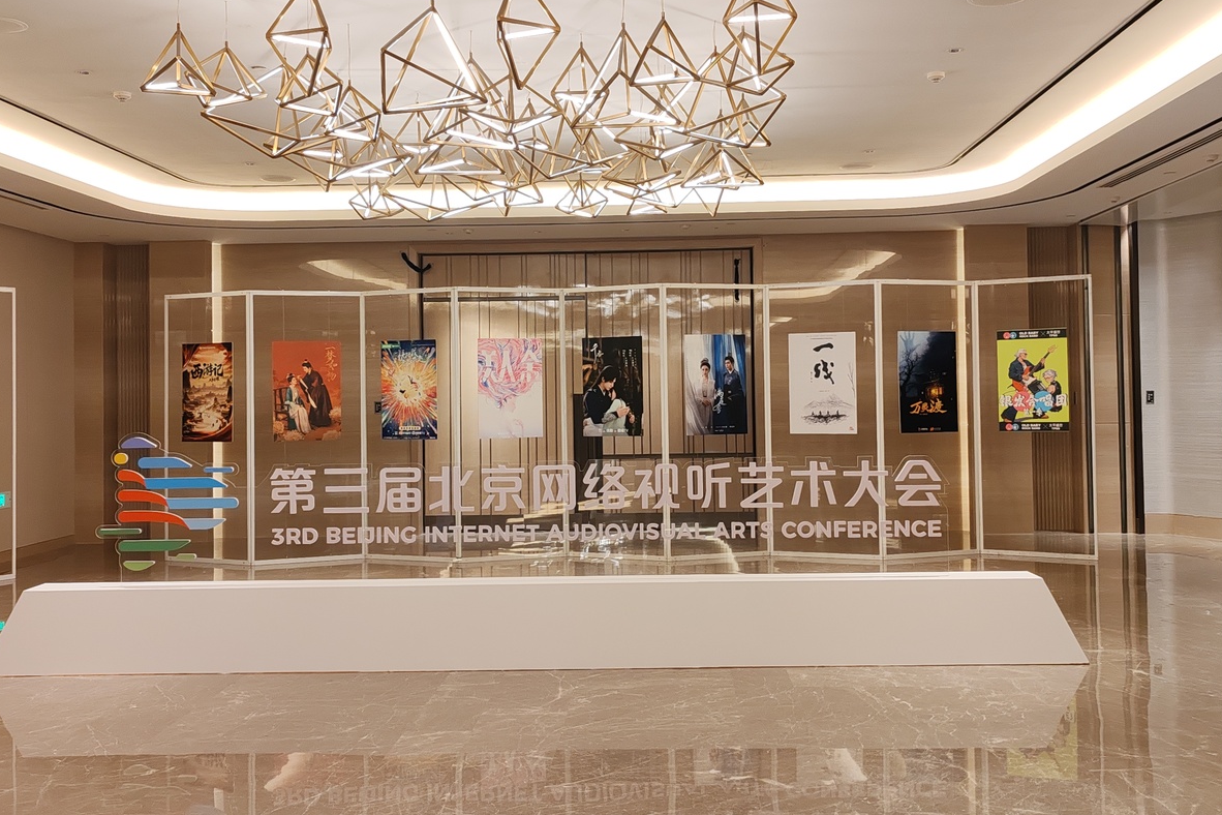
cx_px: 613
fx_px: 1290
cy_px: 361
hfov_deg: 50.7
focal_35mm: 38
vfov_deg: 35.0
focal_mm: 6.12
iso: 640
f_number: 1.9
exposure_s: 1/100
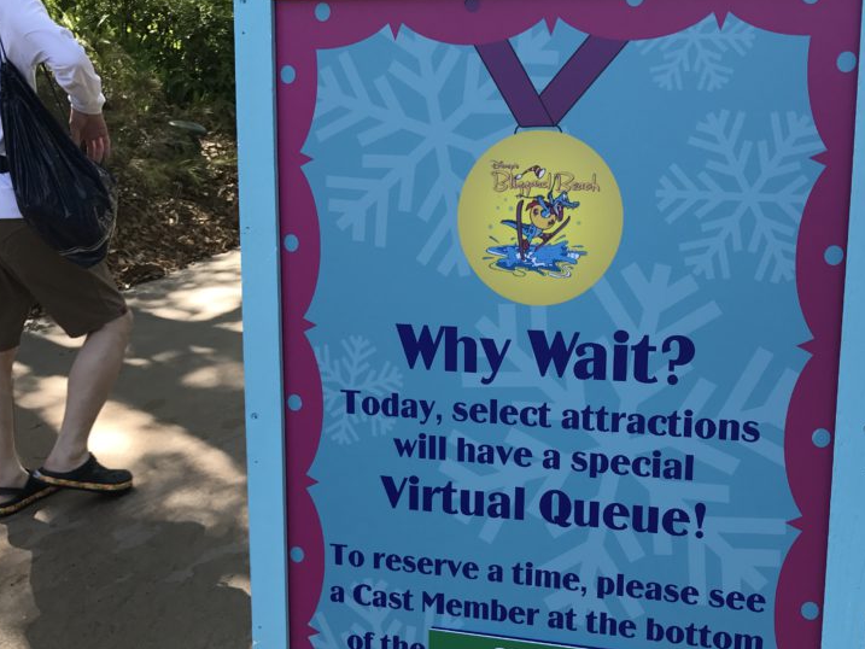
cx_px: 542
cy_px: 419
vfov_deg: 35.7
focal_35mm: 40
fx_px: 1000
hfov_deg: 46.4
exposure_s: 1/330
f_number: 1.8
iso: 20
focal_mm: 3.99
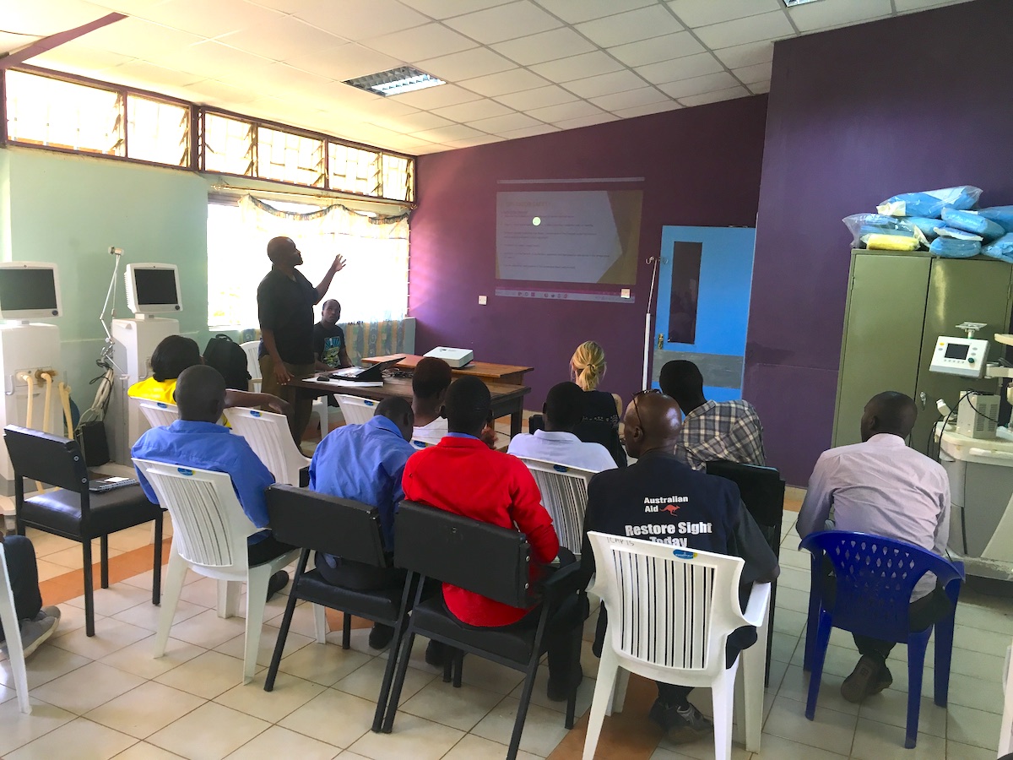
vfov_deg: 48.2
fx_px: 849
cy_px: 380
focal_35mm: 29
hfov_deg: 61.7
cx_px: 506
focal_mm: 4.15
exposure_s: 1/33
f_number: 2.2
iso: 64
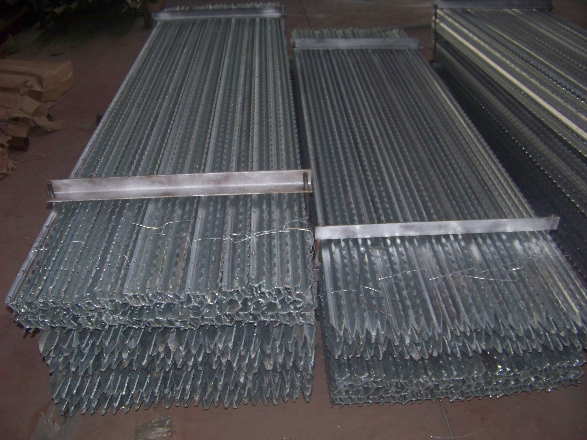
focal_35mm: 36
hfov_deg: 51.4
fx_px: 610
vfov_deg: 39.7
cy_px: 220
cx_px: 294
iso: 200
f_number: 2.8
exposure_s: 1/30
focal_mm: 5.85
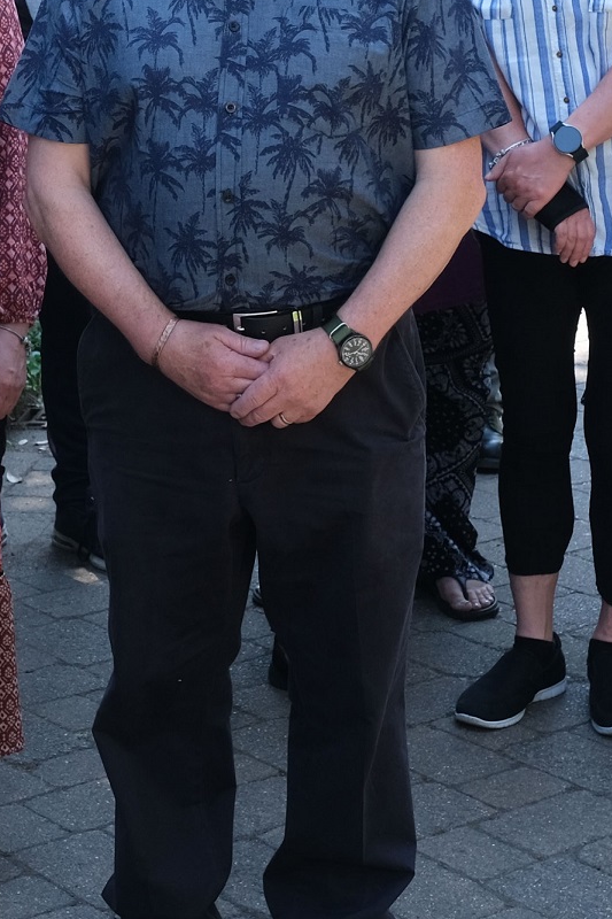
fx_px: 2423
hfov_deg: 14.3
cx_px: 100
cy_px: 123
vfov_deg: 21.1
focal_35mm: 95
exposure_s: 1/125
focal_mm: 19.4
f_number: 8
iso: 400
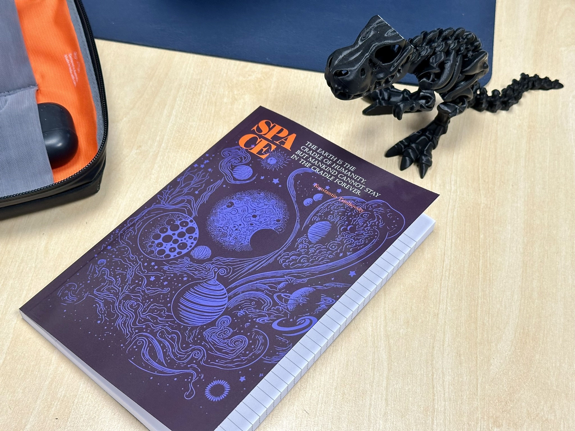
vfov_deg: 30.3
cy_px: 216
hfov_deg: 39.7
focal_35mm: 48
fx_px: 797
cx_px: 288
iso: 200
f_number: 1.78
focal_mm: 6.86
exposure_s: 1/50
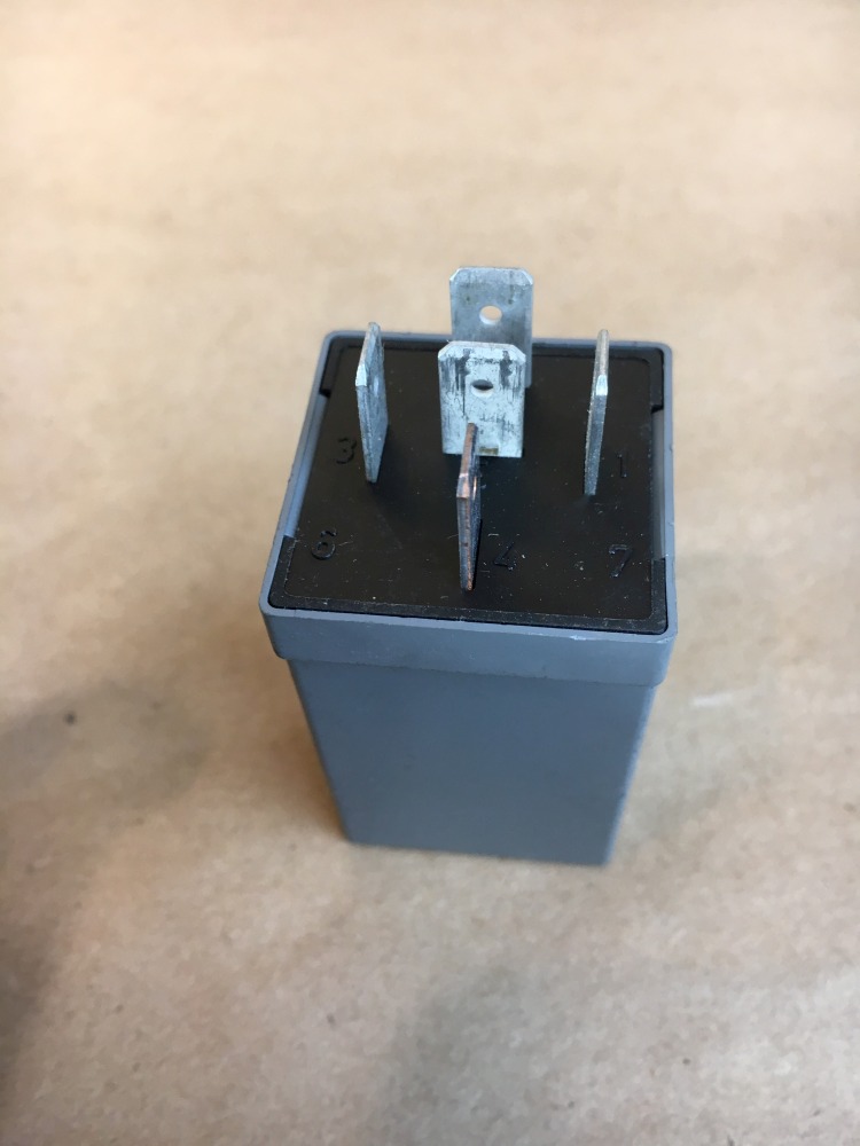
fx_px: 961
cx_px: 430
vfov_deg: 61.7
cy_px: 573
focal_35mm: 29
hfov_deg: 48.2
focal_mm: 4.15
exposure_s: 1/30
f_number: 2.2
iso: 32
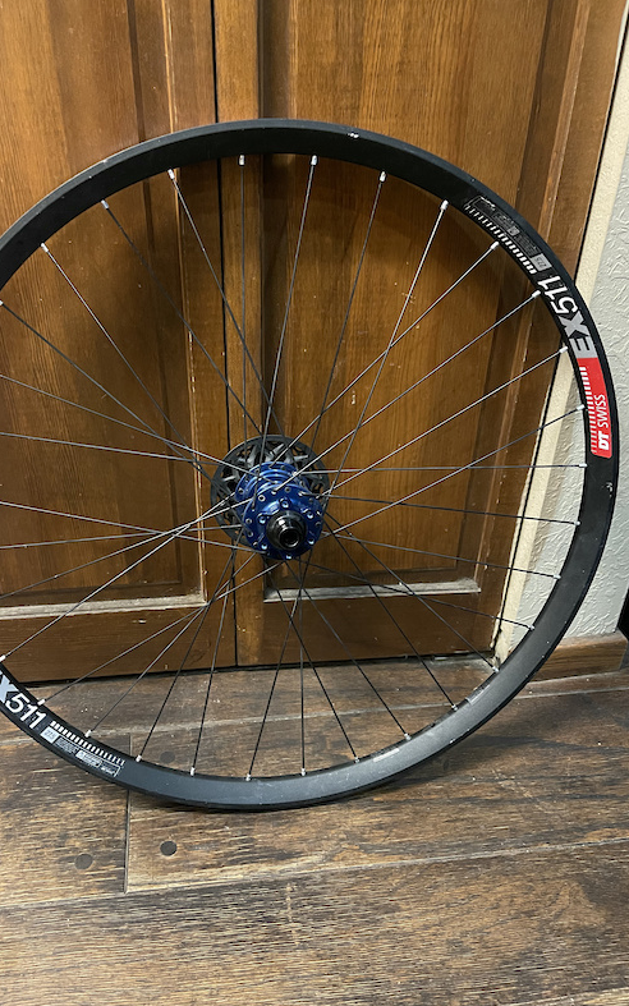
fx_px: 768
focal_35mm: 28
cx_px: 265
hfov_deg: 44.4
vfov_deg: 66.5
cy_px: 502
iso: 800
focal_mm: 5.1
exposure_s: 1/30
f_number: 1.6
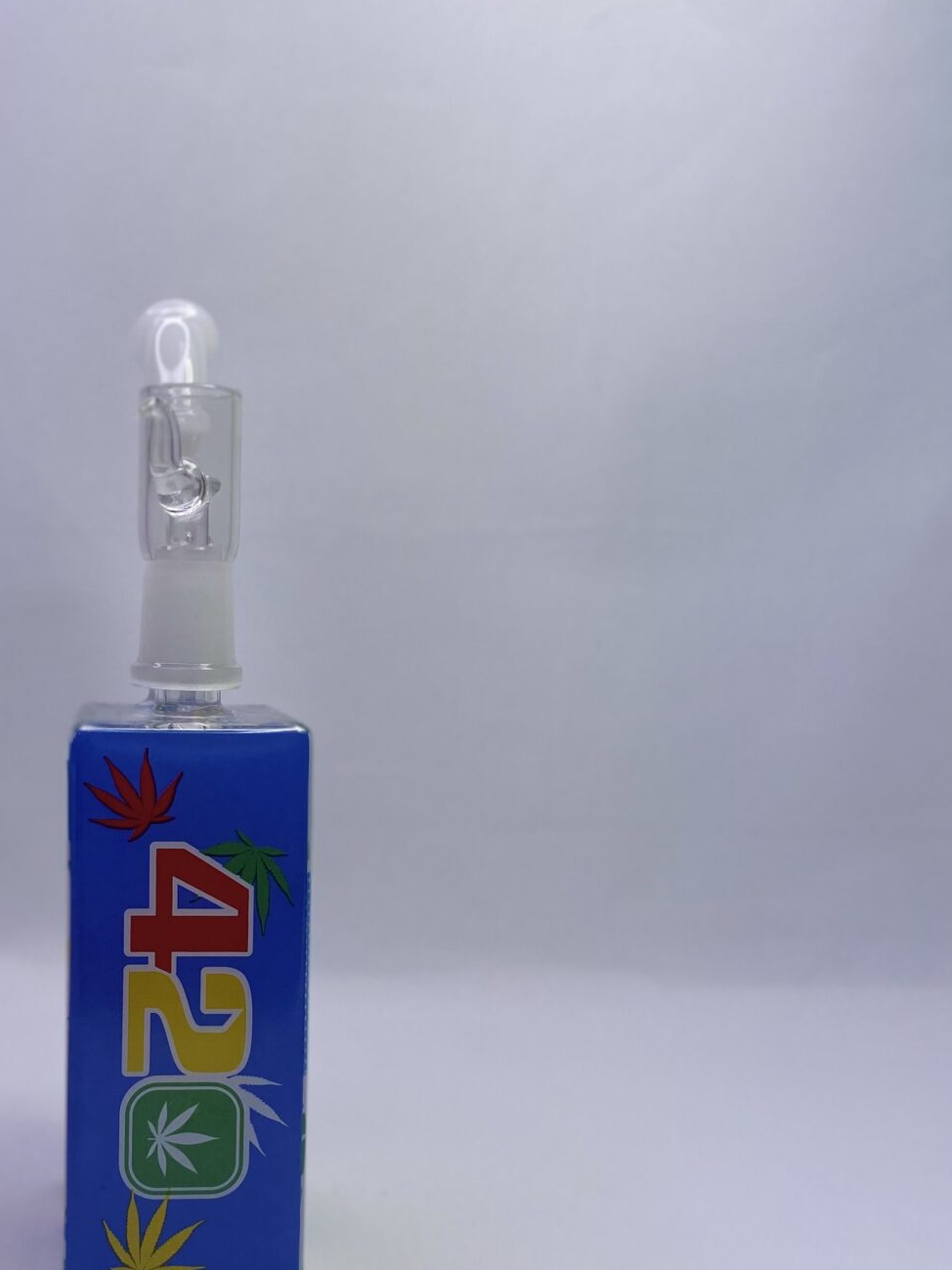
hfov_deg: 34.3
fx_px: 1504
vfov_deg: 45.5
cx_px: 230
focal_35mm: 41
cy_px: 773
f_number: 1.8
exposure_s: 1/706
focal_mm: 4.25
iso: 32
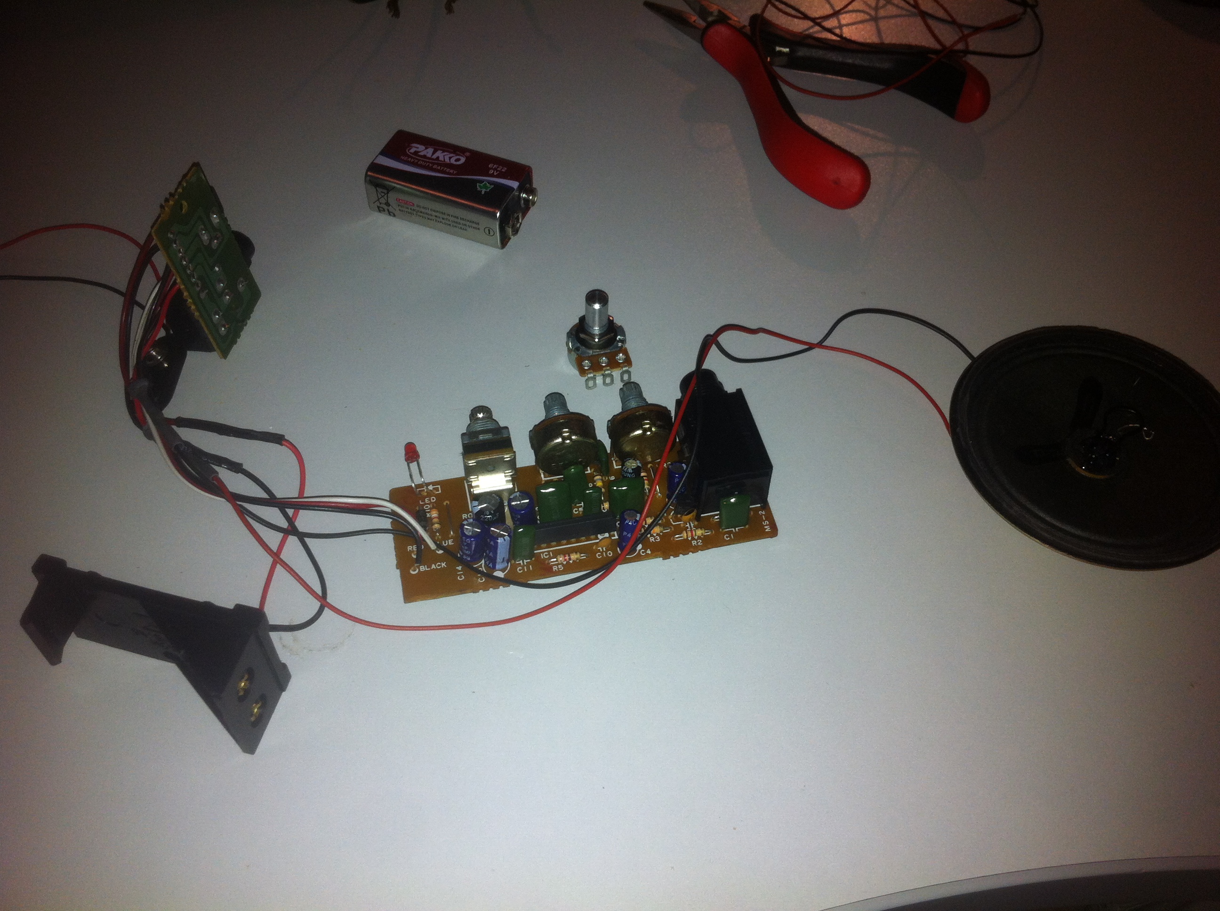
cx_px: 610
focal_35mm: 35
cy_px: 456
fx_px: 1232
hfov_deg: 52.7
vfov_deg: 40.6
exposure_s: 1/40
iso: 80
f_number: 2.8
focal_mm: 3.85
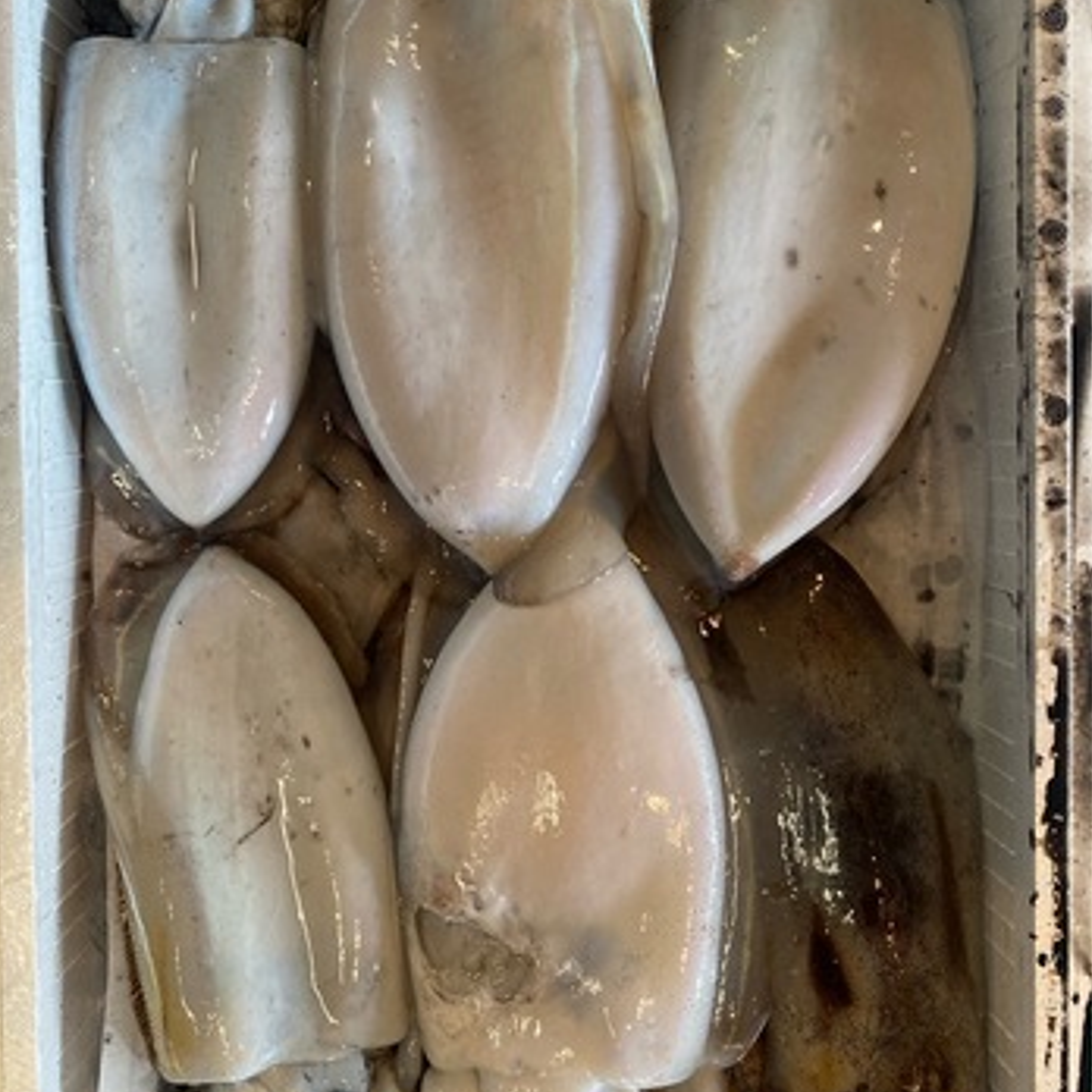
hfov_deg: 49.7
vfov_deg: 49.6
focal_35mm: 33
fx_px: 1178
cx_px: 507
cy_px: 468
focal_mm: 4.25
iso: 160
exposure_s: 1/60
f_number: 1.8
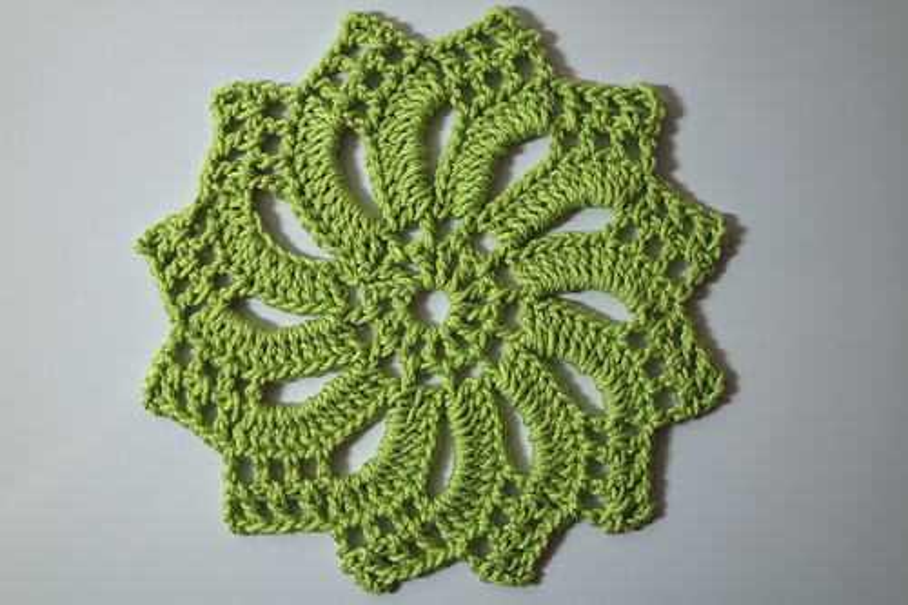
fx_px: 1084
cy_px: 302
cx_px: 454
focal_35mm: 43
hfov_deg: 45.4
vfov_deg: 31.2
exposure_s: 1/50
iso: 200
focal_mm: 28
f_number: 4.5
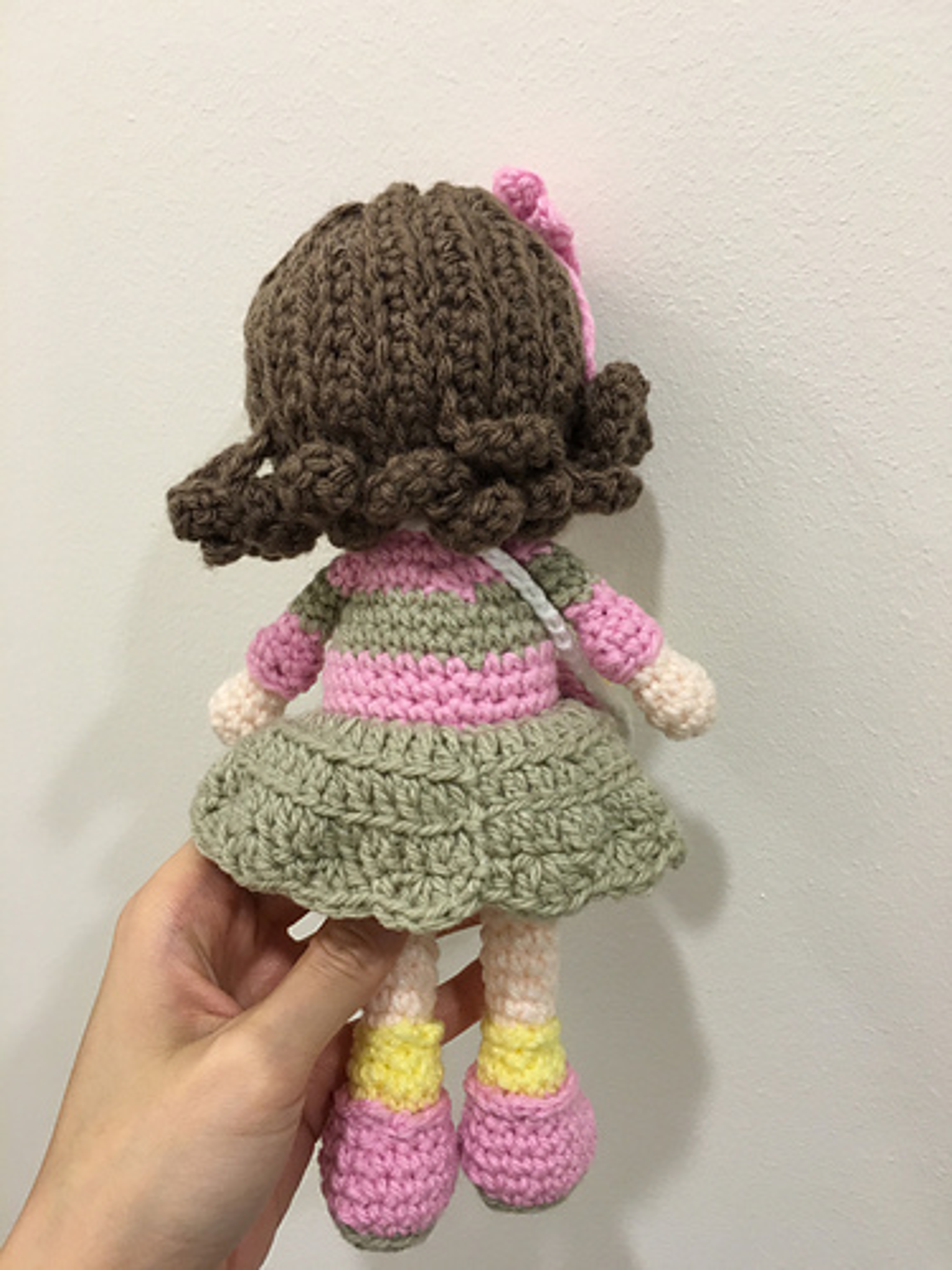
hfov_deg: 48.2
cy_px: 635
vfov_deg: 61.7
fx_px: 1063
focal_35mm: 29
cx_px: 476
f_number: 2.2
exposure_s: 1/17
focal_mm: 4.15
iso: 40
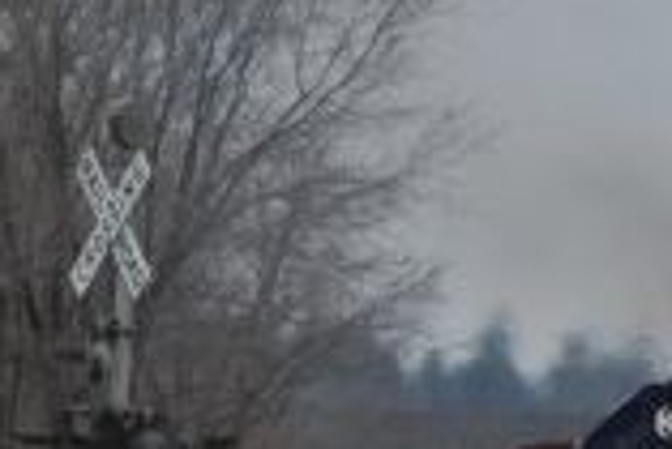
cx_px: 672
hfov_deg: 1.3
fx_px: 28623
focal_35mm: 1532
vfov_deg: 0.9
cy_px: 616
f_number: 5.6
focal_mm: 200
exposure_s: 1/800
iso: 200
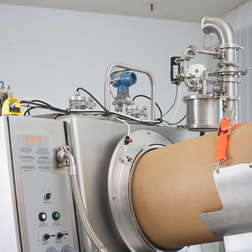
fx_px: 527
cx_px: 126
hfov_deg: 26.9
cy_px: 179
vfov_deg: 26.6
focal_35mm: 64
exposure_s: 1/200
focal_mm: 50
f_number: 5.6
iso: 63
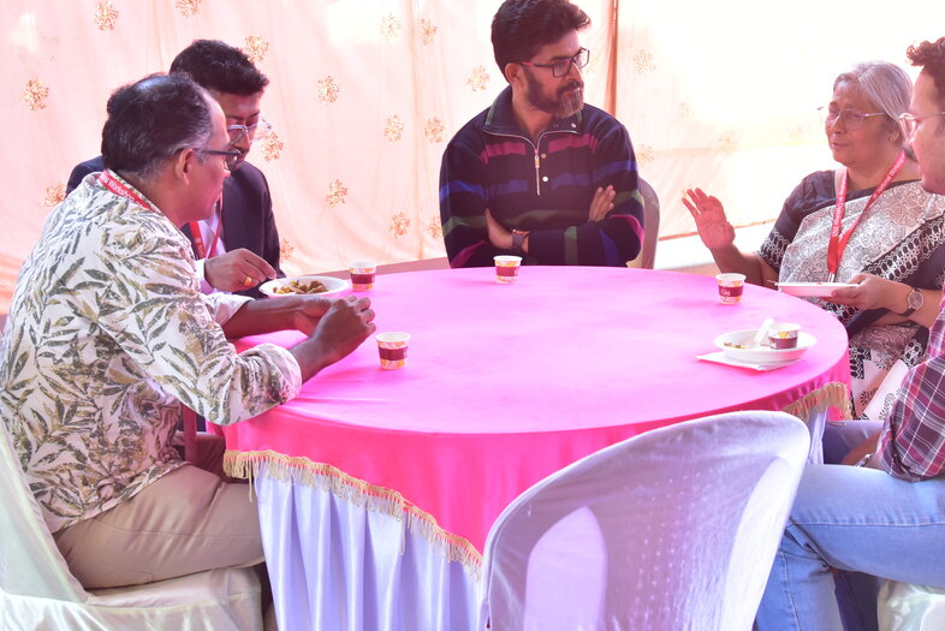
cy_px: 180
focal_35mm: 58
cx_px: 625
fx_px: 1523
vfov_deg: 23.2
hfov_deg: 34.2
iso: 2000
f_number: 7.1
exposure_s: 1/125
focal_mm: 38
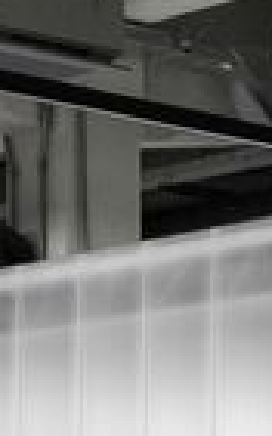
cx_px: 835
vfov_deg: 10.3
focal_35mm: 195
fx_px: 2315
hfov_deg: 6.2
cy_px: 683
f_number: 9
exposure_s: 1/500
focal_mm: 30
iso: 2500
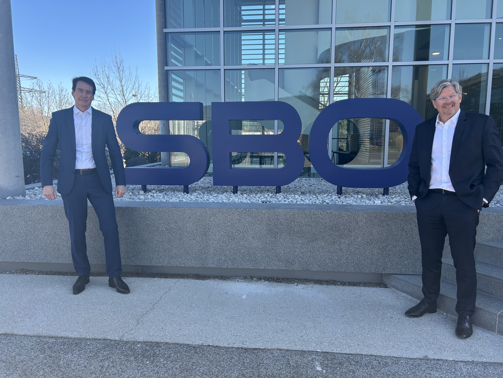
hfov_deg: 67.3
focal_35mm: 26
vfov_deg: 53.1
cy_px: 189
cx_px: 252
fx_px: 378
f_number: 1.5
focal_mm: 5.7
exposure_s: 1/924
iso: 50
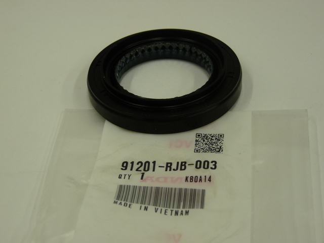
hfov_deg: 25.0
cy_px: 122
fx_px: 730
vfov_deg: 18.9
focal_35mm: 78
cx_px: 162
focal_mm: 13.8
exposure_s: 1/100
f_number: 3.4
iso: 200
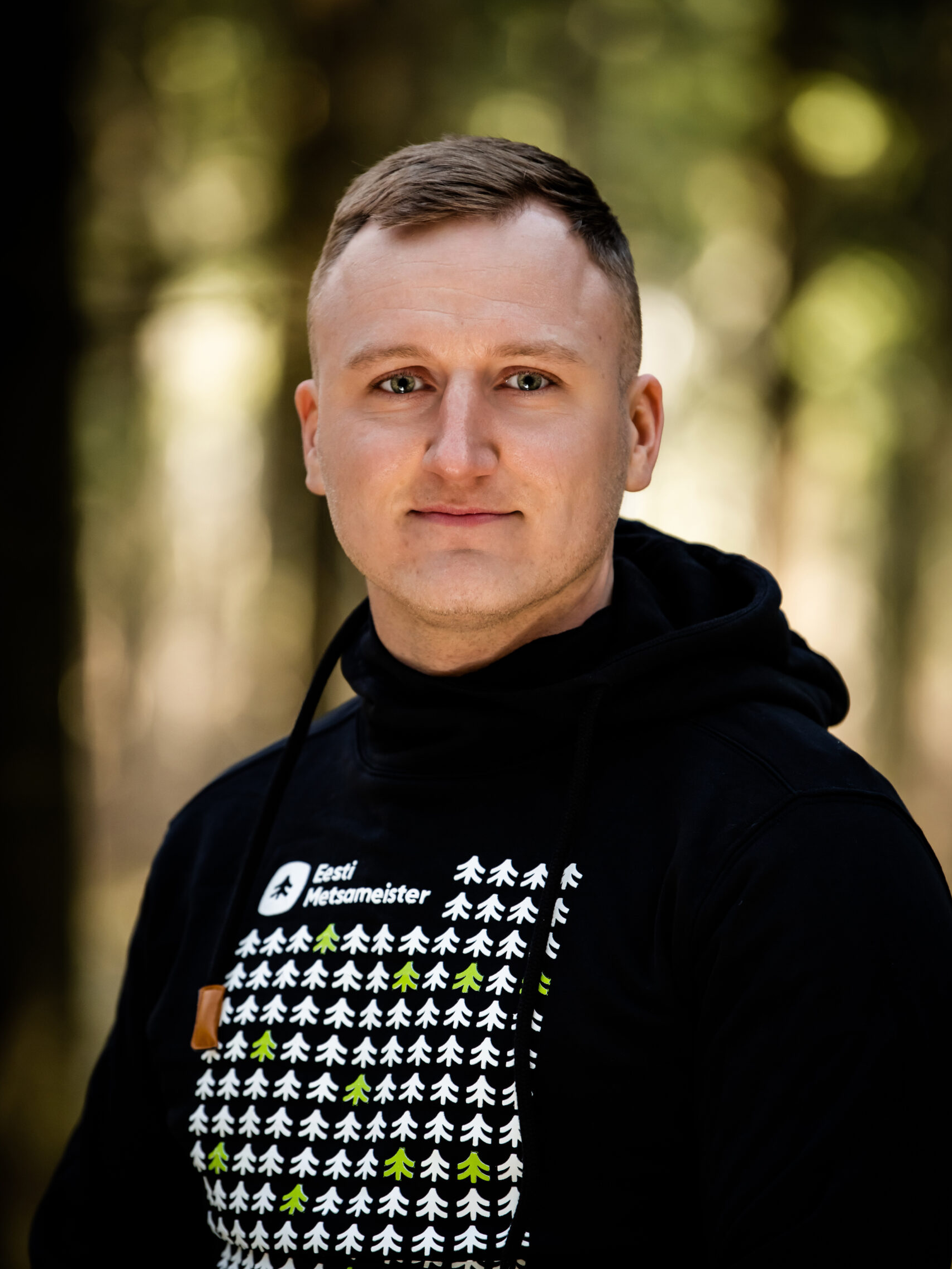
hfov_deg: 7.6
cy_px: 713
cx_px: 476
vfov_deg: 10.1
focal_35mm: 195
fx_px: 7150
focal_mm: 180
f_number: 3.5
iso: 640
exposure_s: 1/200
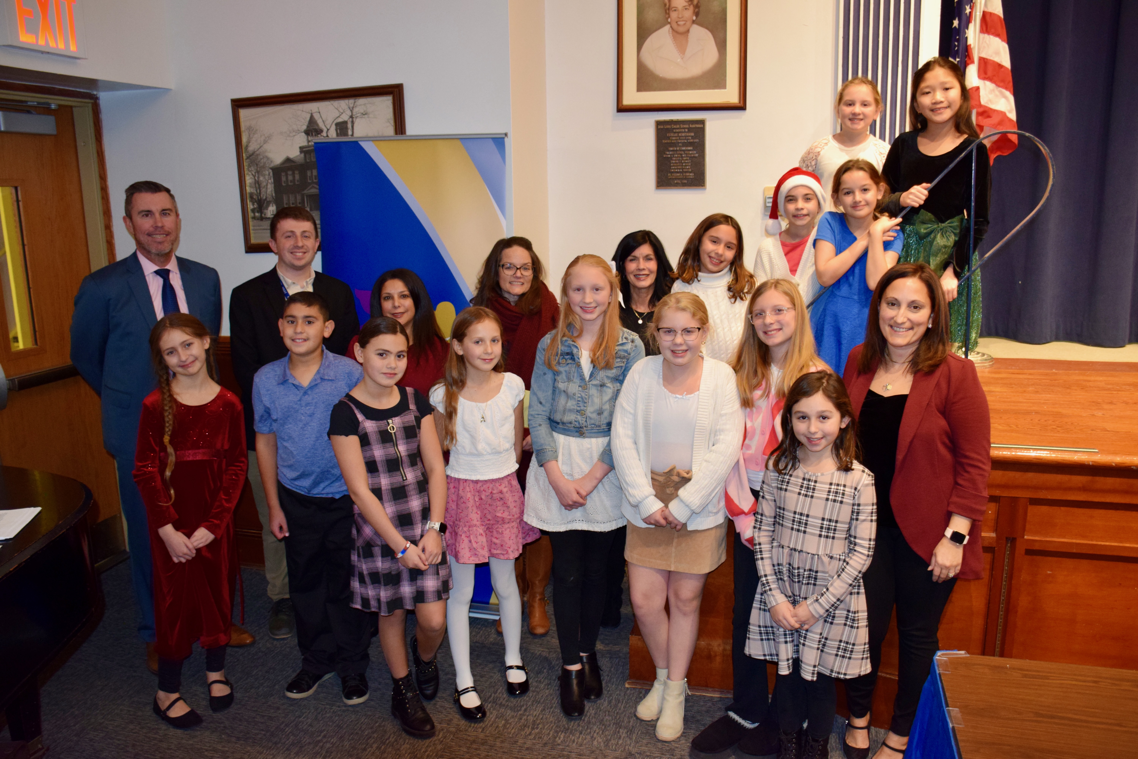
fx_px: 948
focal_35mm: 30
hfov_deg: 61.9
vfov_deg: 43.6
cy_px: 380
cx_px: 569
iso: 1400
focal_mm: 20
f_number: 3.5
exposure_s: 1/60
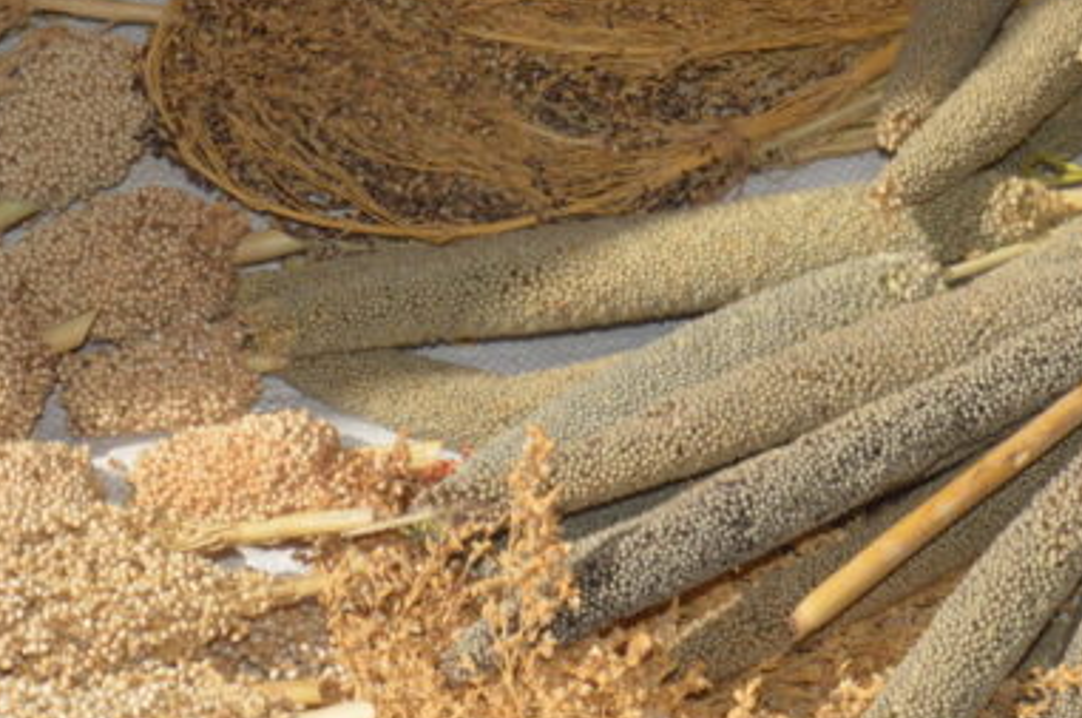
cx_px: 841
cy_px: 223
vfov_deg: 11.3
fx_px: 3632
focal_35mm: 121
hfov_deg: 16.8
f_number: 11
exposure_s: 1/200
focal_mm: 30
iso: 100
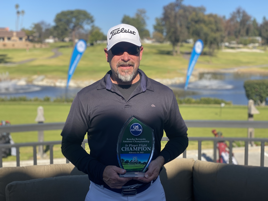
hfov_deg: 36.8
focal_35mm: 52
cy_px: 100
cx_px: 134
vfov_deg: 28.0
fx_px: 403
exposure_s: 1/1142
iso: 20
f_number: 2
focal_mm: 6
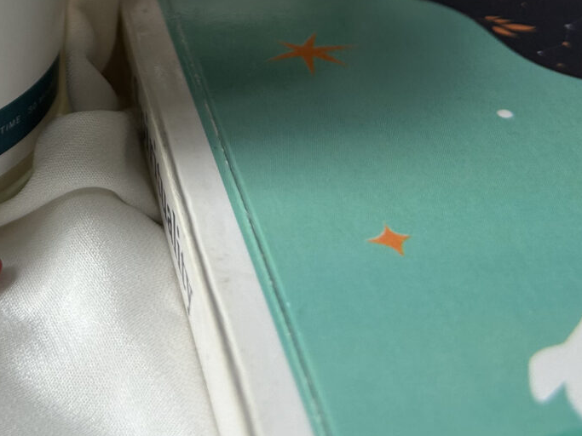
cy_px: -216
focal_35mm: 78
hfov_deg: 24.3
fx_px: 1311
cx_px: 52
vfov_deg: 17.1
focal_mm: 5.7
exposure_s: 1/111
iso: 32
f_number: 1.5
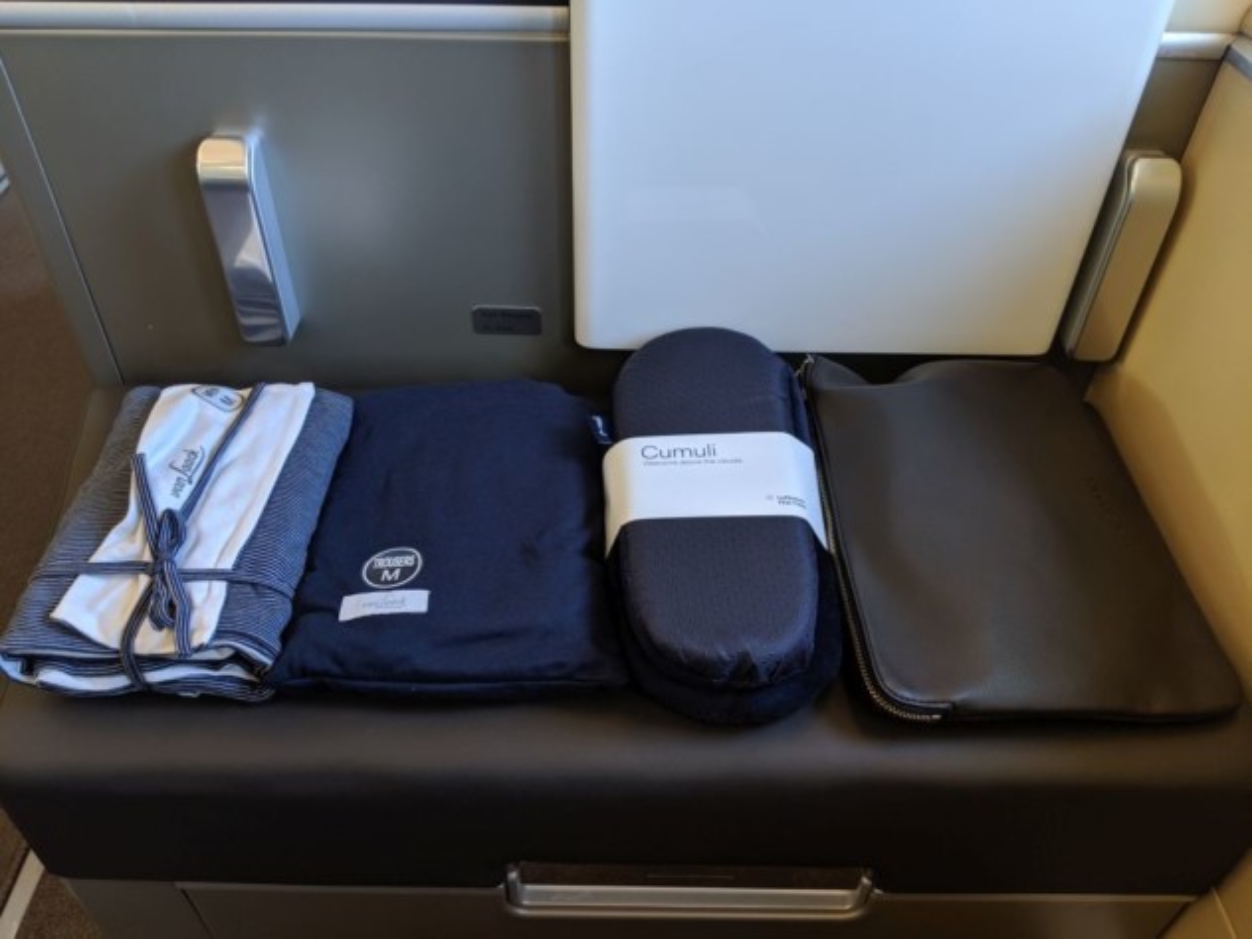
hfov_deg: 65.3
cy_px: 470
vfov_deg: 51.4
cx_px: 626
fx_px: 977
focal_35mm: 27
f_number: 1.8
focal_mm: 4.44
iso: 83
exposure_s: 1/23.5
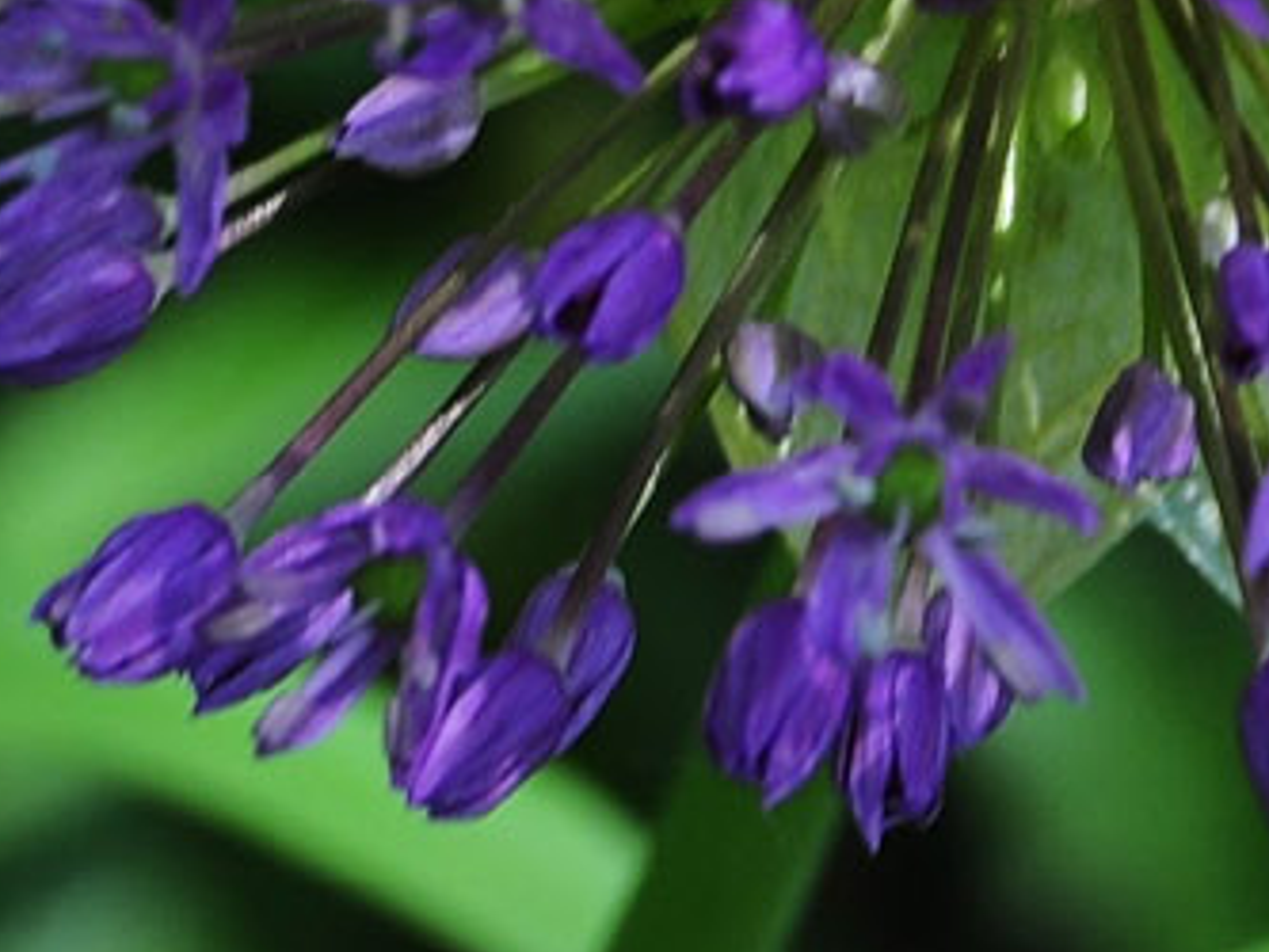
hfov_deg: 2.1
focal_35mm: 934
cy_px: -333
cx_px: 1037
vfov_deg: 1.6
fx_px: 34263
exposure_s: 1/60
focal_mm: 135
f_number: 9.5
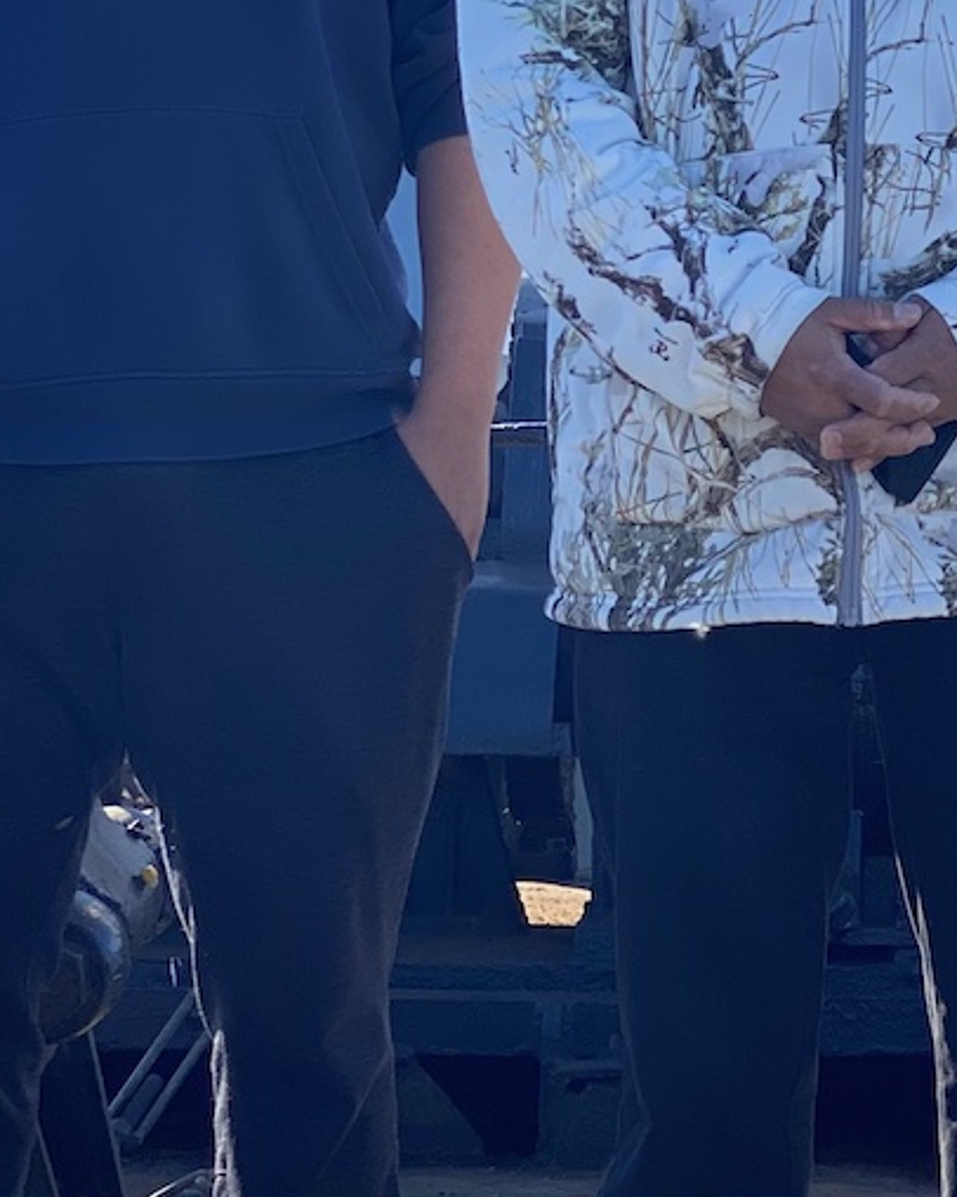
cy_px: 24
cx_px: 767
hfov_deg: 10.3
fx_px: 5314
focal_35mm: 150
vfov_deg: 12.7
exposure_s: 1/978
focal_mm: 6
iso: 20
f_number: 2
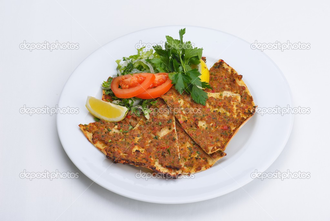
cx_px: 165
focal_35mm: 105
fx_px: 963
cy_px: 110
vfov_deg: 13.1
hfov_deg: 19.4
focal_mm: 105
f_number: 13
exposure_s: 1/200
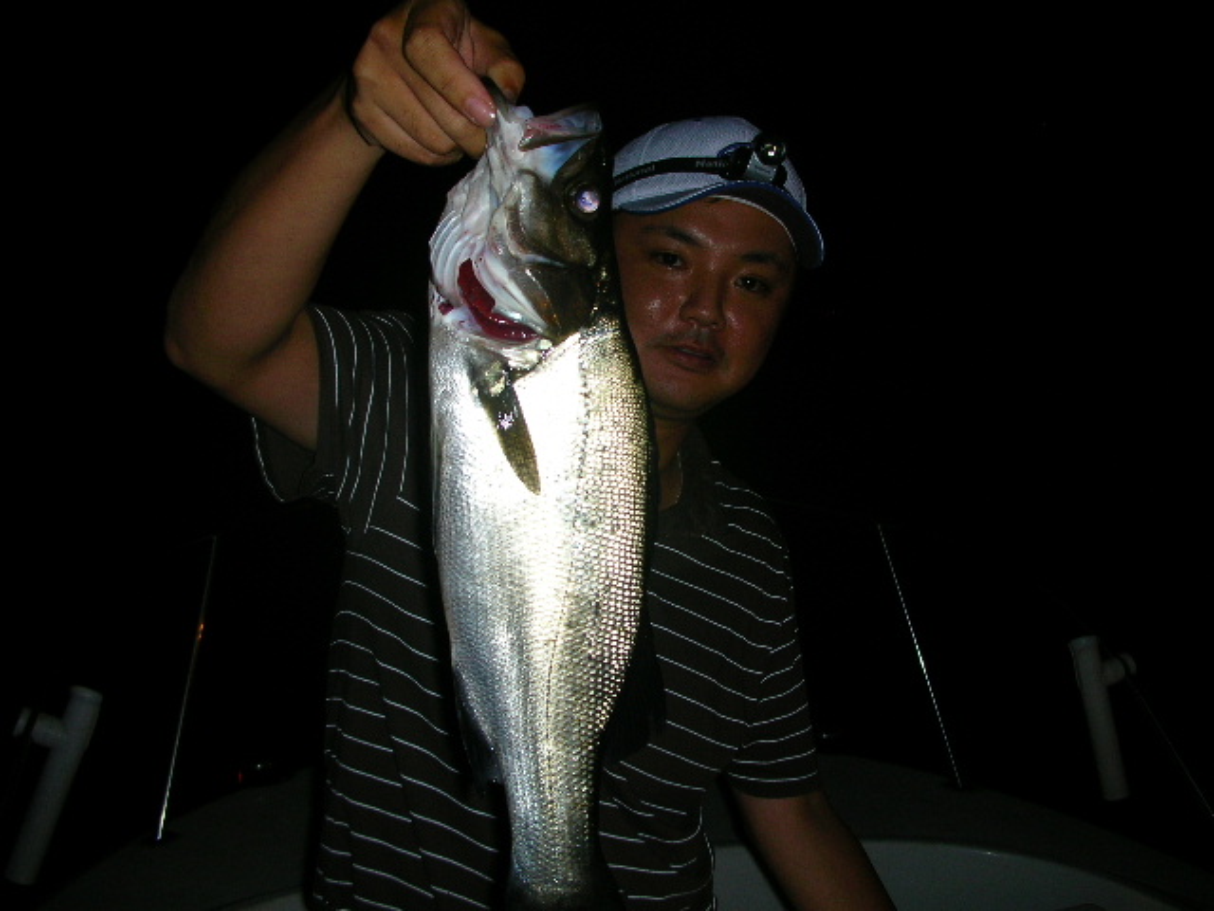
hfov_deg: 52.6
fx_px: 1227
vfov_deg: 40.7
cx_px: 607
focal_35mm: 35
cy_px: 456
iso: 50
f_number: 3
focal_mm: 5.8
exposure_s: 1/60.1
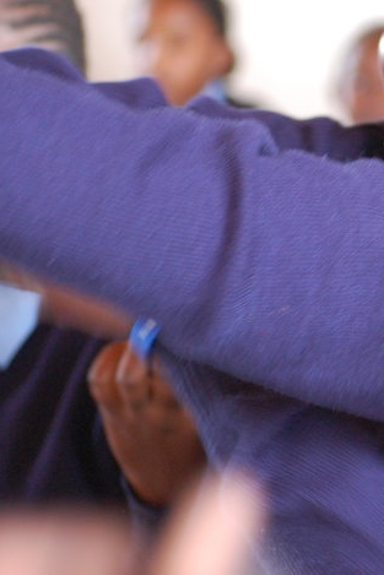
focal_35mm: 216
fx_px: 3453
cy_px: 164
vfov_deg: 9.5
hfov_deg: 6.3
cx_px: 596
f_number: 4.2
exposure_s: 1/30
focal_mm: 66
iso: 900
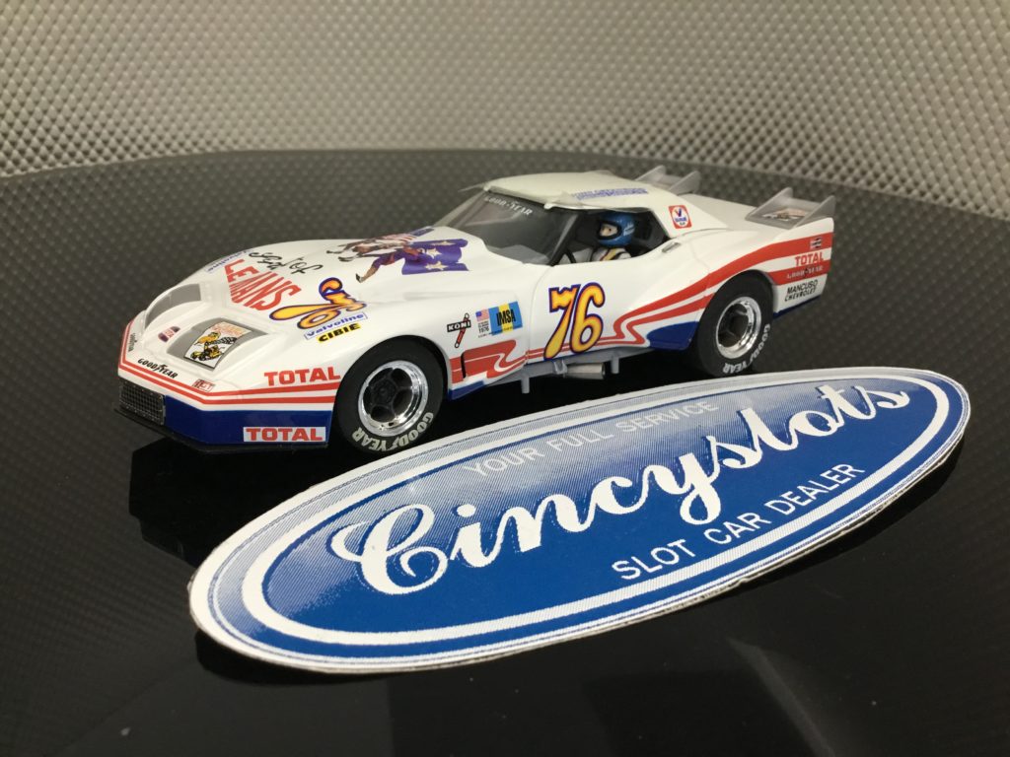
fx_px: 904
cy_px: 378
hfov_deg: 58.4
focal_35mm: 31
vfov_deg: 45.4
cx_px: 505
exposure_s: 1/30
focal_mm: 3.3
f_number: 2.4
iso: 100
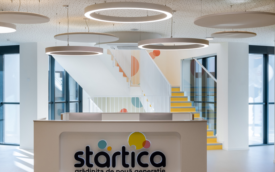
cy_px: 85
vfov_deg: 23.6
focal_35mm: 55
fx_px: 412
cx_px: 125
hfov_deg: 36.9
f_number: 9
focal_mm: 26
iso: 100
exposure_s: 1/30
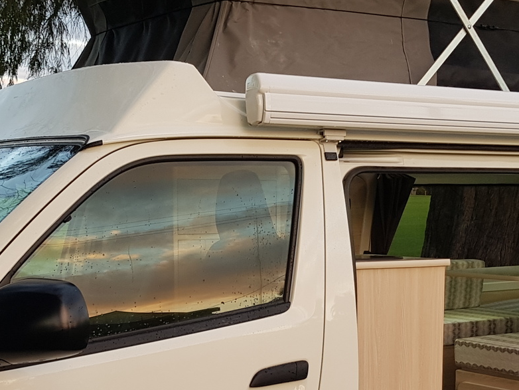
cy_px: 338
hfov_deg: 29.0
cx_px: 254
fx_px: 1005
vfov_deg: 21.5
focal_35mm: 67
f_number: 1.7
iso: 50
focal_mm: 4.2
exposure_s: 1/100
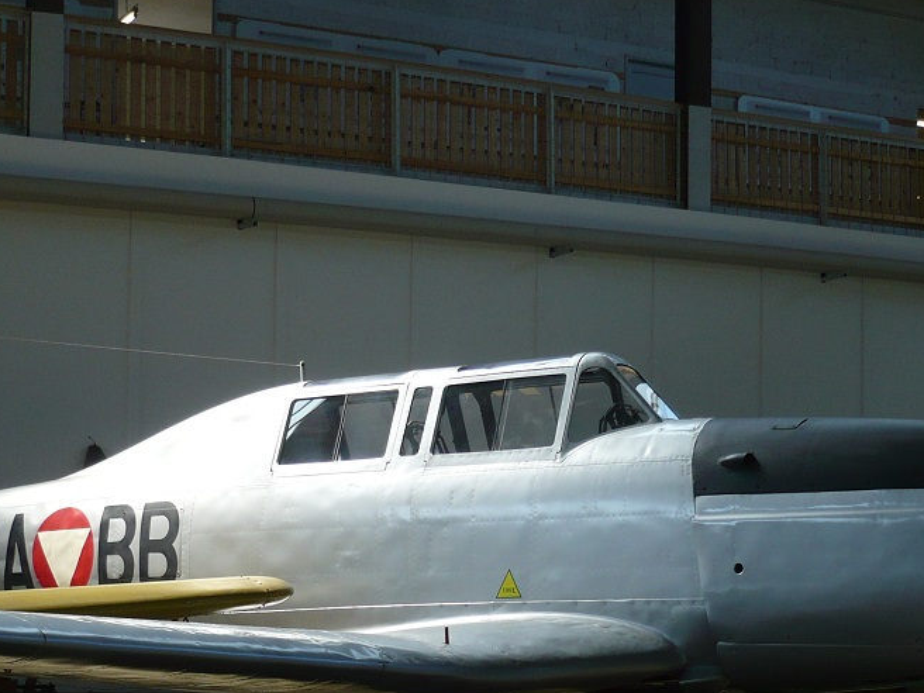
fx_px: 1708
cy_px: 558
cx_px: 476
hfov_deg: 30.3
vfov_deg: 22.6
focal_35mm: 64
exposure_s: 1/100
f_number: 2.8
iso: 100
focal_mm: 5.8
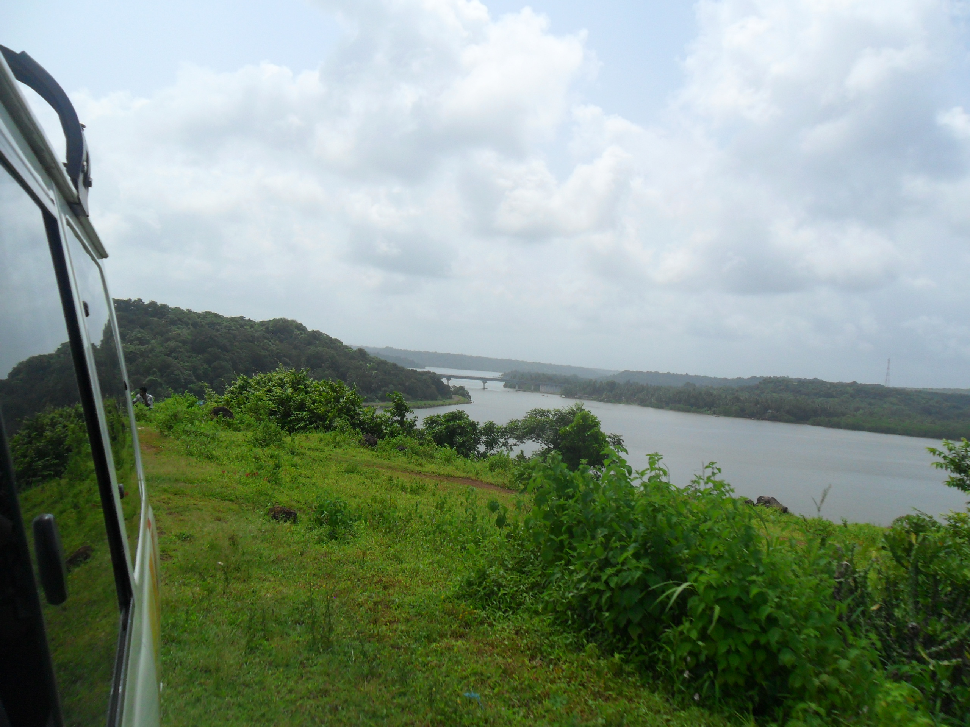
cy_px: 364
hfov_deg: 65.3
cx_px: 485
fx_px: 757
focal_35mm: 27
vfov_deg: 51.4
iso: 100
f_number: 8.9
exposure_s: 1/250
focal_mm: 4.9
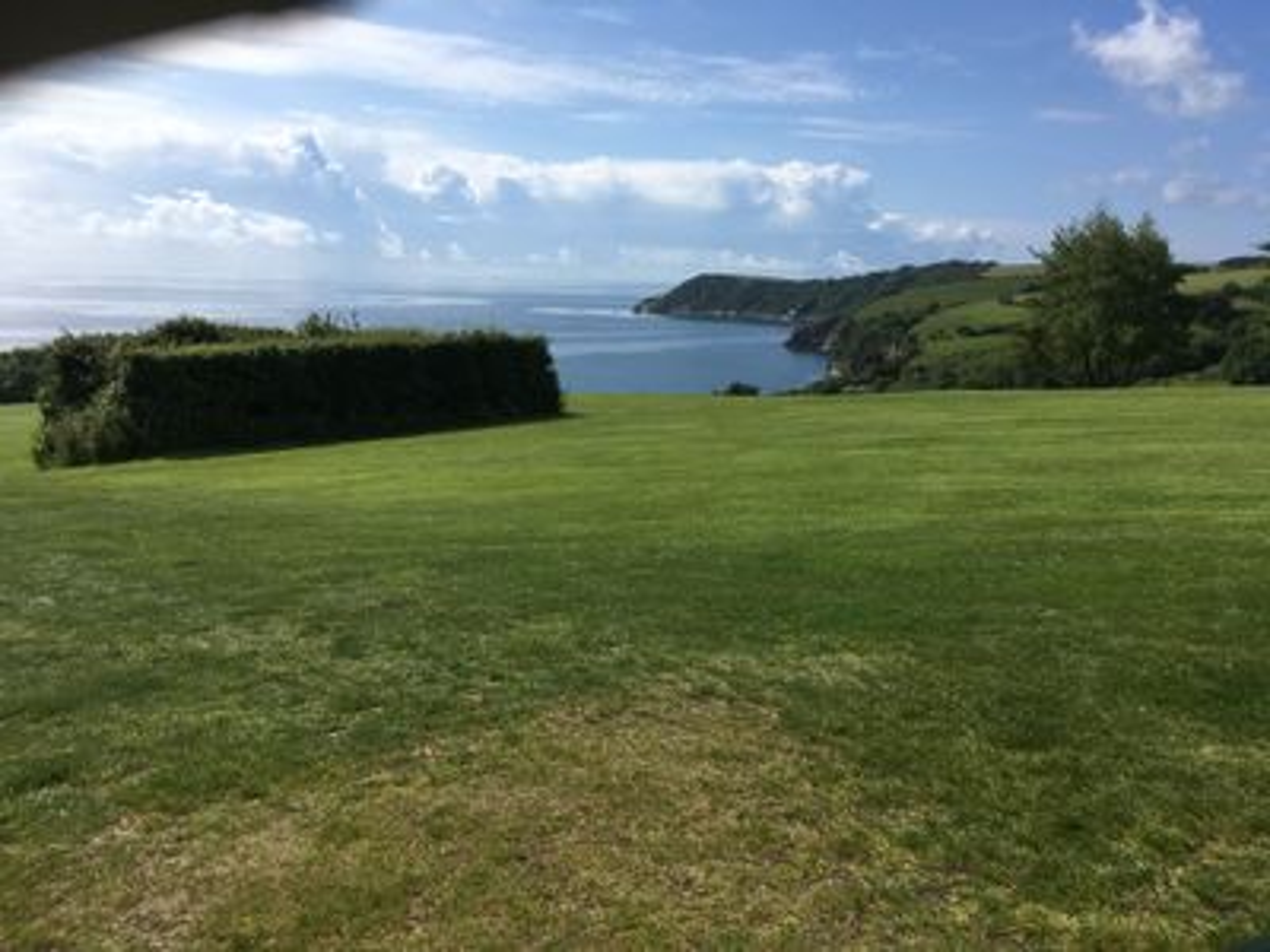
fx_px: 1064
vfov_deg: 48.2
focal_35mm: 29
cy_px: 476
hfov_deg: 61.7
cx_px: 635
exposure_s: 1/2849
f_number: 2.2
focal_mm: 4.15
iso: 25
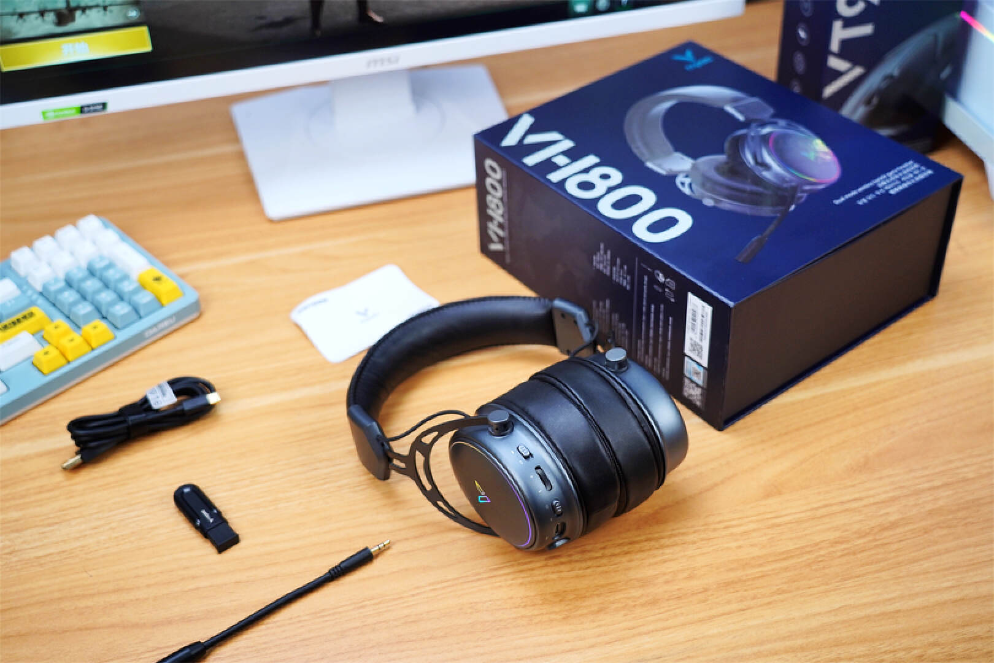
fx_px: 1242
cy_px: 332
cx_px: 497
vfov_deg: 29.9
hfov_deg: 43.6
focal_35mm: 45
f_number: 4
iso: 400
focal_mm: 45
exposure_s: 1/100
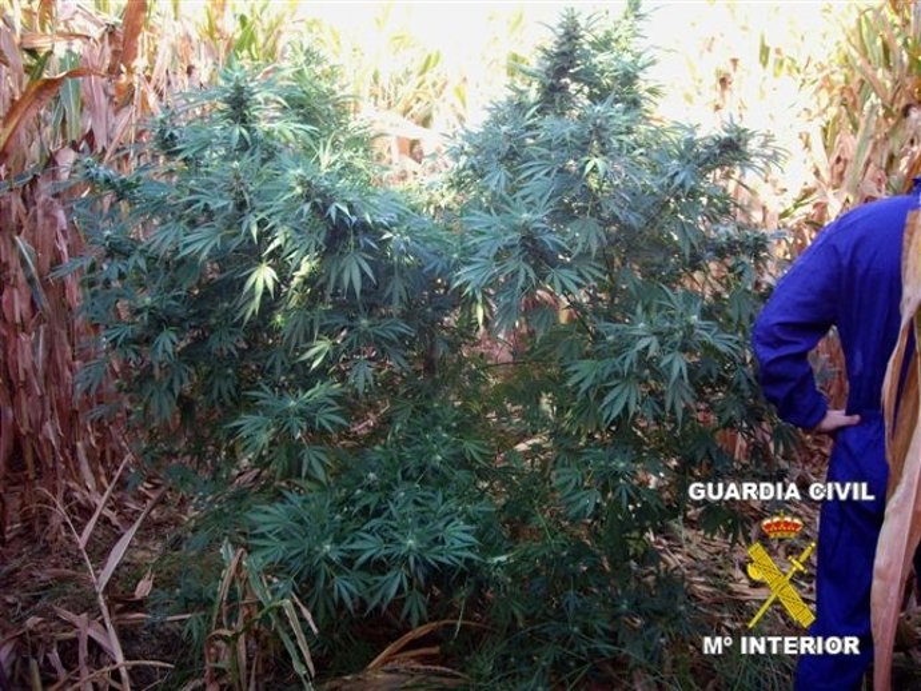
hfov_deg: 49.0
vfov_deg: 37.7
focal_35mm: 38
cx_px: 460
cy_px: 346
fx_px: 1011
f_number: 2.7
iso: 200
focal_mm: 6.2
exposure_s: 1/80
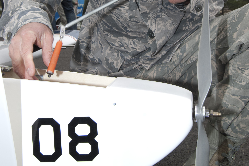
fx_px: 408
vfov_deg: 22.2
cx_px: 125
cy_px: 4
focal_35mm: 59
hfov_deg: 33.9
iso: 200
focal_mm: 26
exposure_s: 1/80
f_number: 10
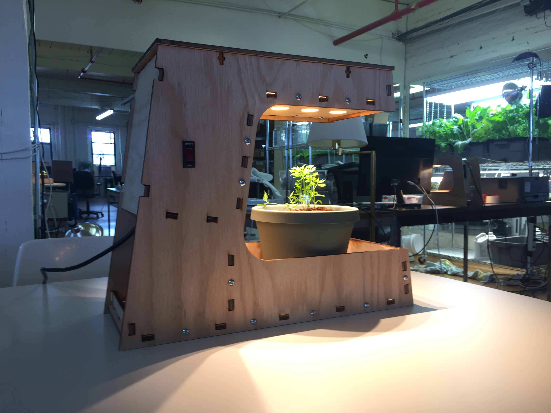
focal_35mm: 29
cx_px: 276
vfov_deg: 48.2
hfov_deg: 61.7
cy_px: 206
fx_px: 462
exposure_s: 1/60
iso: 40
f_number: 2.2
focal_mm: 4.15
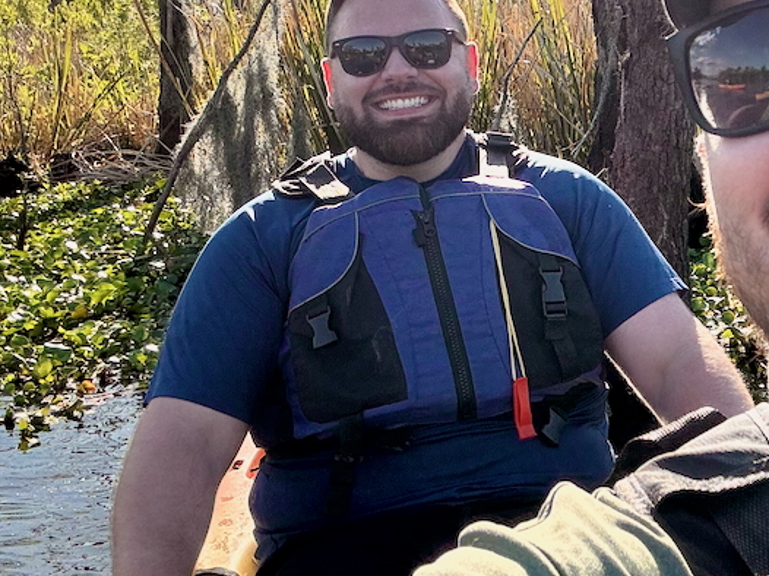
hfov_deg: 33.6
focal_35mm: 56
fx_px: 1243
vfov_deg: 25.8
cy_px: 152
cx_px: 583
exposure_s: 1/1923
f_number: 1.9
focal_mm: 2.69
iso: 25
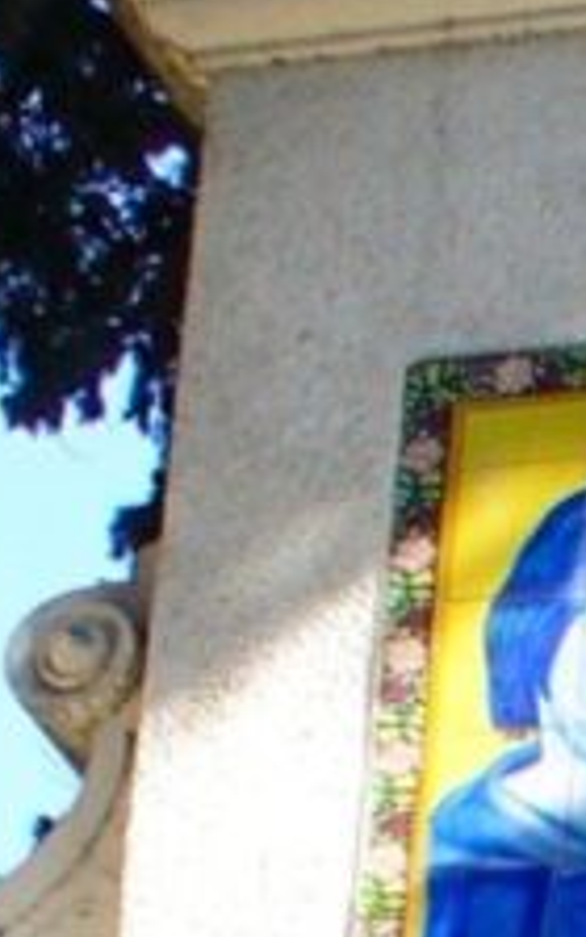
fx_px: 6874
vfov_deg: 7.6
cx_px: 1545
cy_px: 1506
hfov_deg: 4.7
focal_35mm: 269
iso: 80
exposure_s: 1/320
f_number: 2.8
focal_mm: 6.1
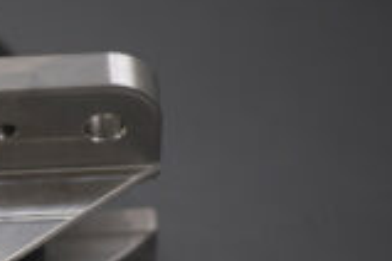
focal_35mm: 317
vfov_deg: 4.3
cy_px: 204
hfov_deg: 6.4
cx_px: -155
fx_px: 3452
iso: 160
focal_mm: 105
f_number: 3
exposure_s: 1/60
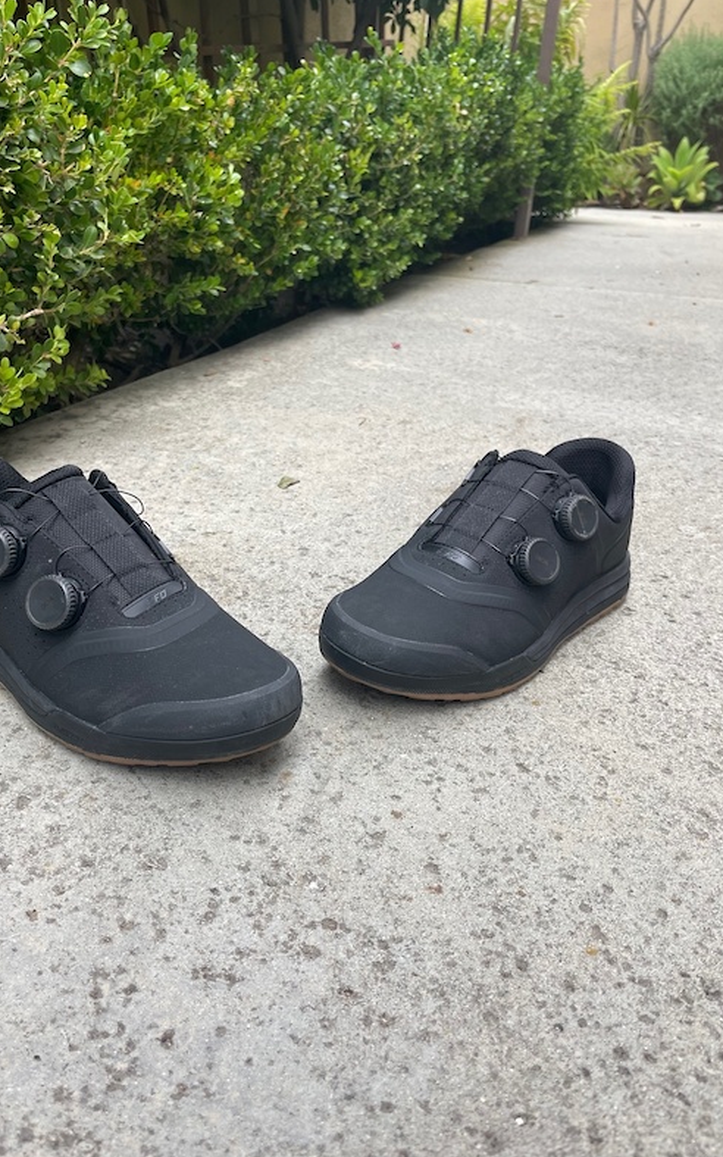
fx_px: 883
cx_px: 291
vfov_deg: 66.5
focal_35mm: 28
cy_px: 573
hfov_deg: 44.3
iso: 32
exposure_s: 1/561
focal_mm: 4.2
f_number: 1.6
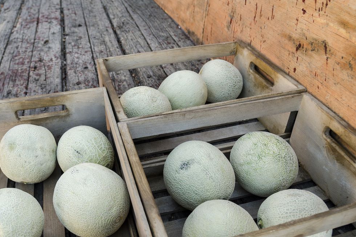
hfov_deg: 28.8
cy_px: 132
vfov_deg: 19.4
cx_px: 142
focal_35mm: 70
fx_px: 692
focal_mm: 38
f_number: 3.2
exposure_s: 1/250
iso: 400
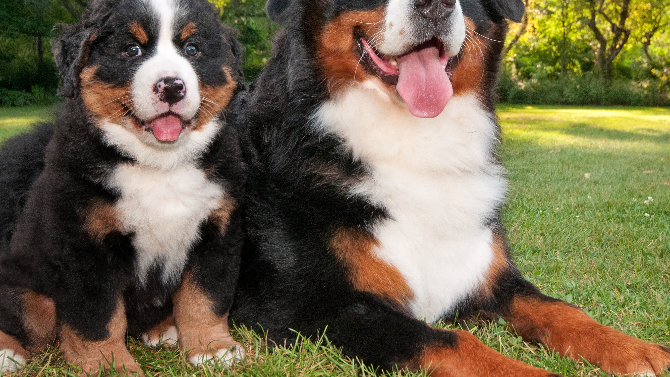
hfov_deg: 41.3
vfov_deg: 23.9
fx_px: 888
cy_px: 141
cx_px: 368
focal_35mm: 50
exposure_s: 1/60
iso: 800
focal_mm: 20
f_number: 6.3
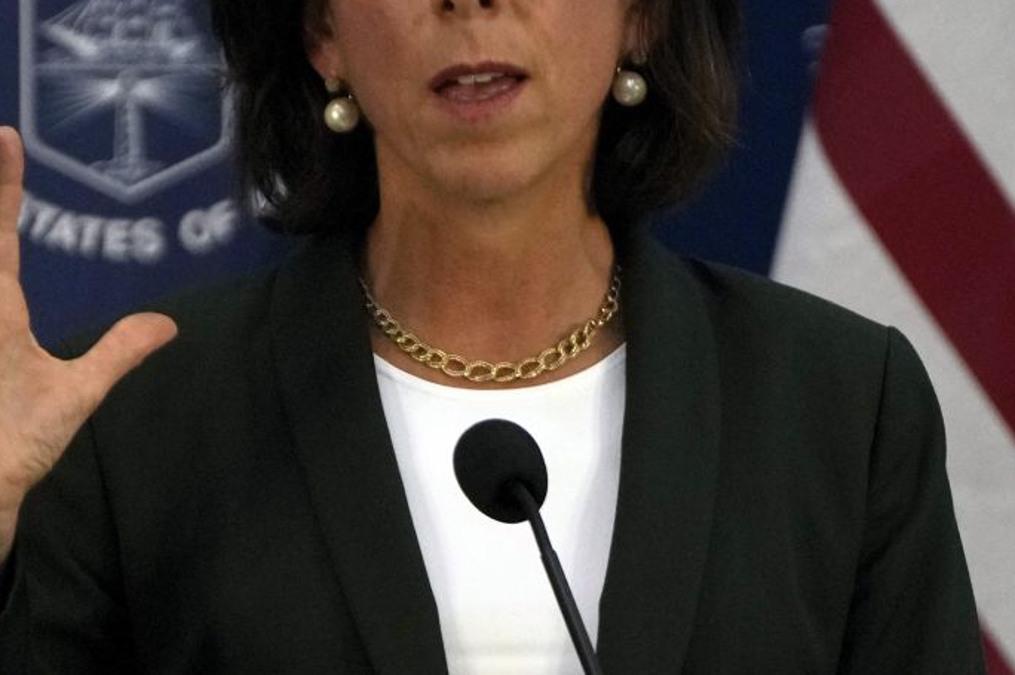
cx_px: 651
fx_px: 20285
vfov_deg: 1.9
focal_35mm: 720
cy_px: 119
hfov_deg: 2.9
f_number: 5.6
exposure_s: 1/640
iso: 2500
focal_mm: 397
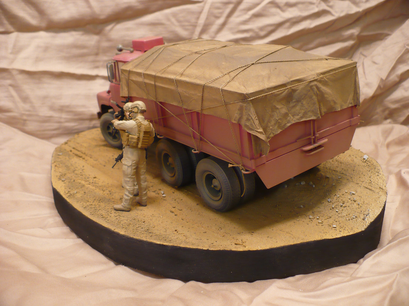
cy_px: 153
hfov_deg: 50.1
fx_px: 437
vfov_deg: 38.7
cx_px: 204
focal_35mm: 37
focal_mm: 6.1
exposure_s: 1/13
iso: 200
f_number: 2.8
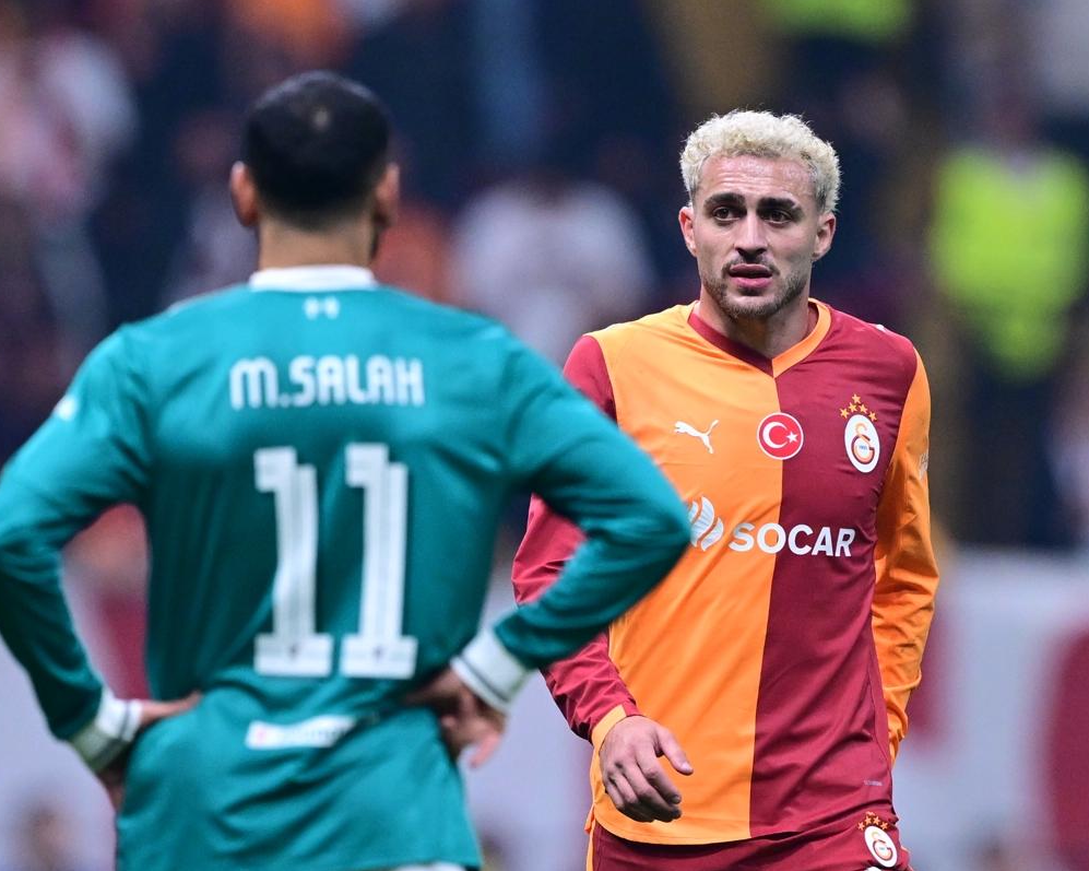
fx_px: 21846
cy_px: 436
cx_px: 520
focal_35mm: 678
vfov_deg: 2.3
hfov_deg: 2.9
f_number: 2.8
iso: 2500
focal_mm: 400
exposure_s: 1/2000
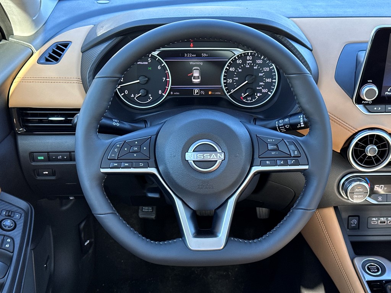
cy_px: 146
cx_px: 196
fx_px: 542
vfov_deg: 30.3
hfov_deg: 39.7
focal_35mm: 48
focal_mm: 6.86
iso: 80
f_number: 1.78
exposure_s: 1/91
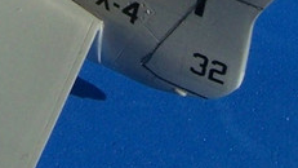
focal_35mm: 191
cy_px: -159
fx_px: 1509
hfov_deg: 11.3
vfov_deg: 6.2
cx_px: 112
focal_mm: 6.3
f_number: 5.6
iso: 80
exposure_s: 1/1500
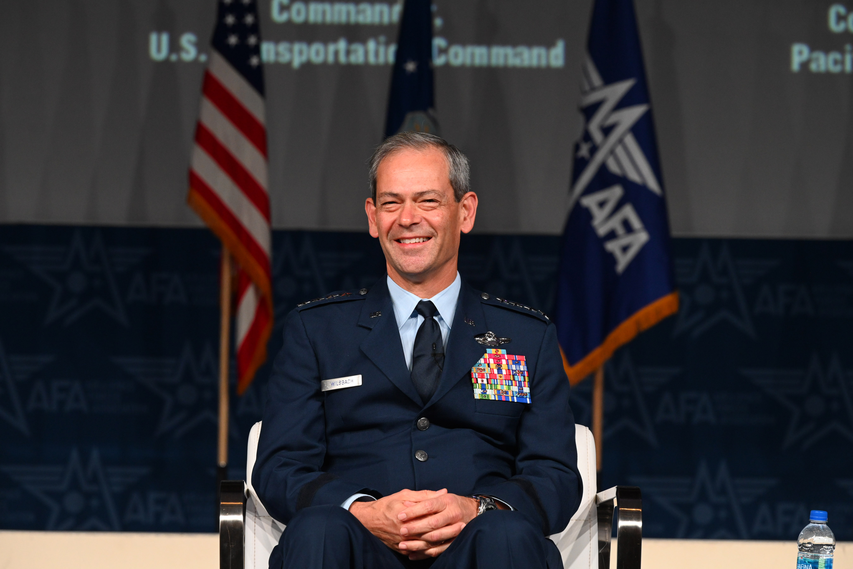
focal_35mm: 200
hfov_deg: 10.3
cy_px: 284
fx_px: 4739
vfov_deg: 6.9
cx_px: 426
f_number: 8
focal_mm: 200
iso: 2500
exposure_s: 1/100
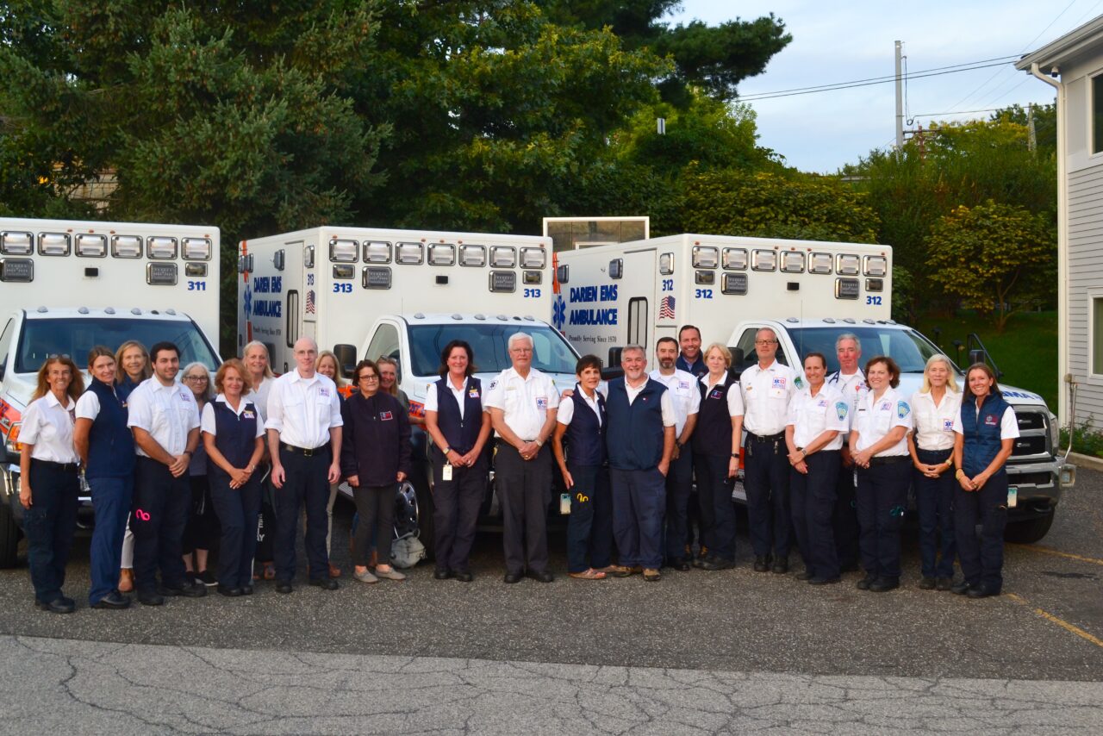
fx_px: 1287
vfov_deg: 31.9
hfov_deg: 46.4
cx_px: 552
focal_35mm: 42
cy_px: 368
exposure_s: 1/50
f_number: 8
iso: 400
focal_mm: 28
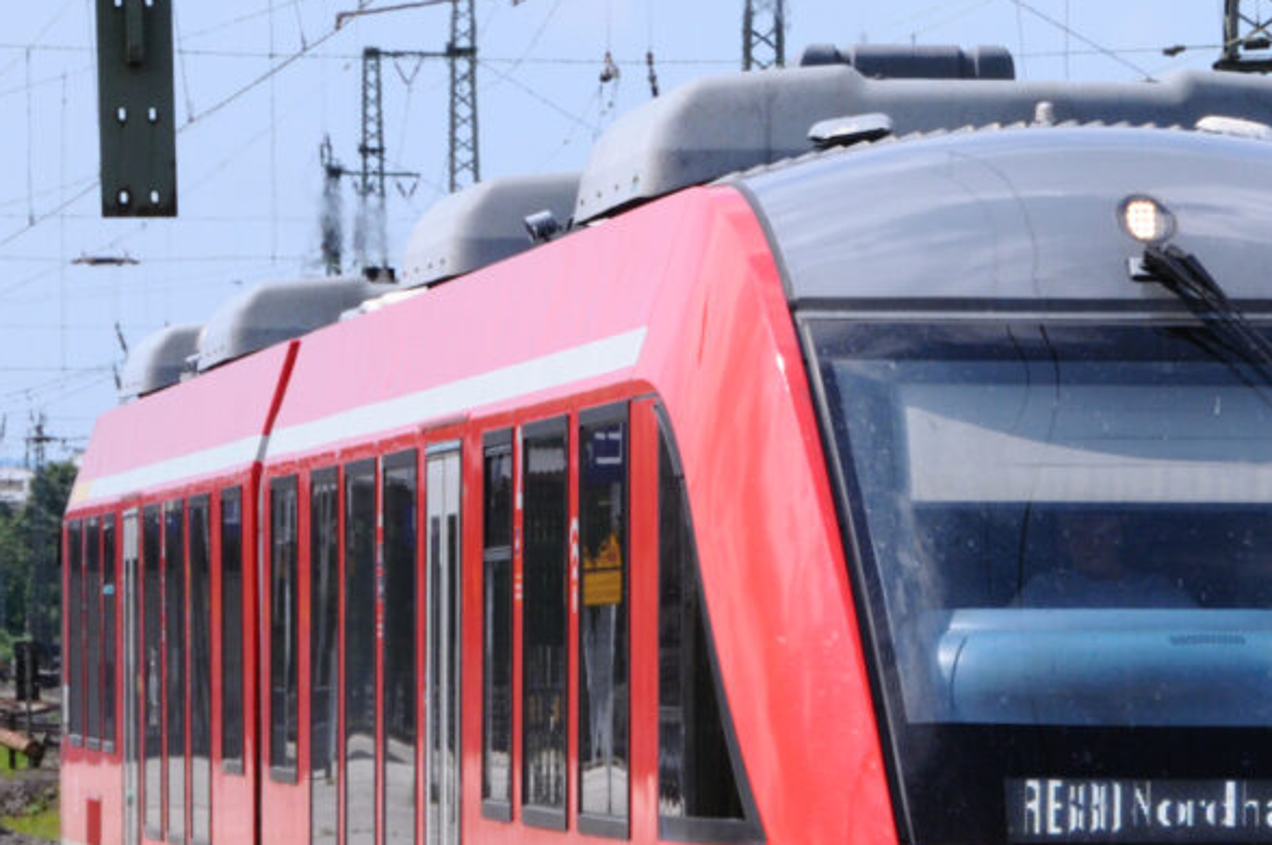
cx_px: 1101
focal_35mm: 322
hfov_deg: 6.4
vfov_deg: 4.3
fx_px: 11365
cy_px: 592
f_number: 16
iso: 400
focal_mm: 82
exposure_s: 1/400
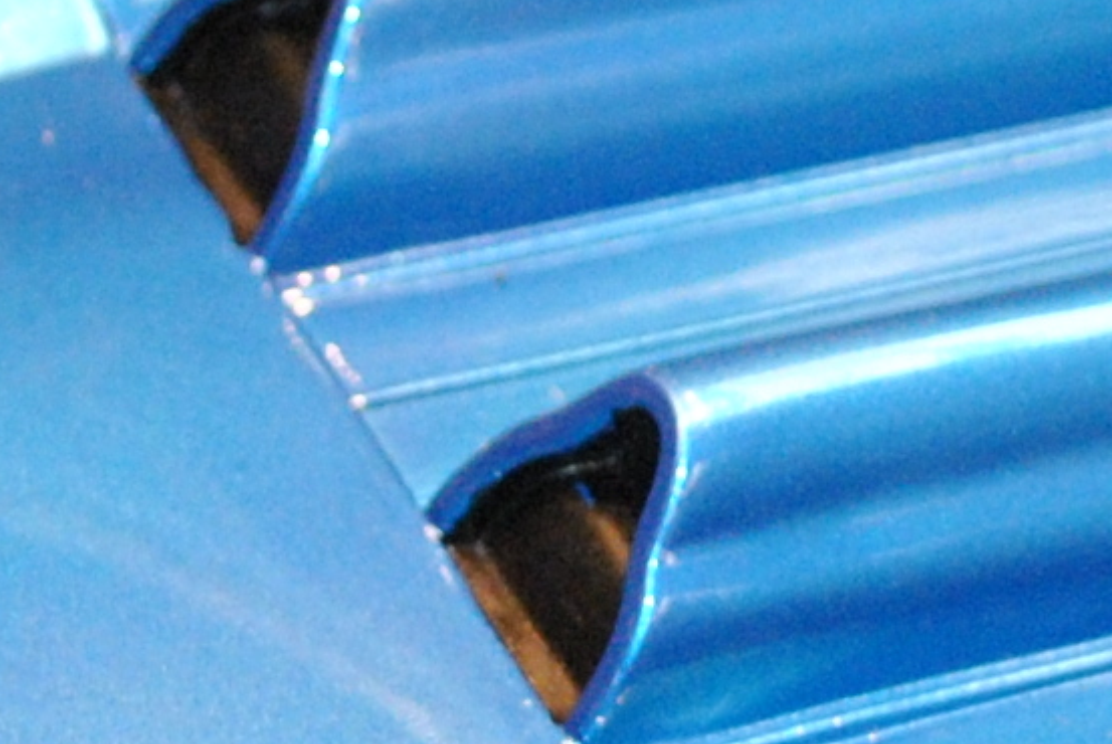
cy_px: 629
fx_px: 9091
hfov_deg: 6.9
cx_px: 1518
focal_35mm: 294
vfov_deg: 4.7
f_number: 4.5
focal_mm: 28
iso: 800
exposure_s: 1/160
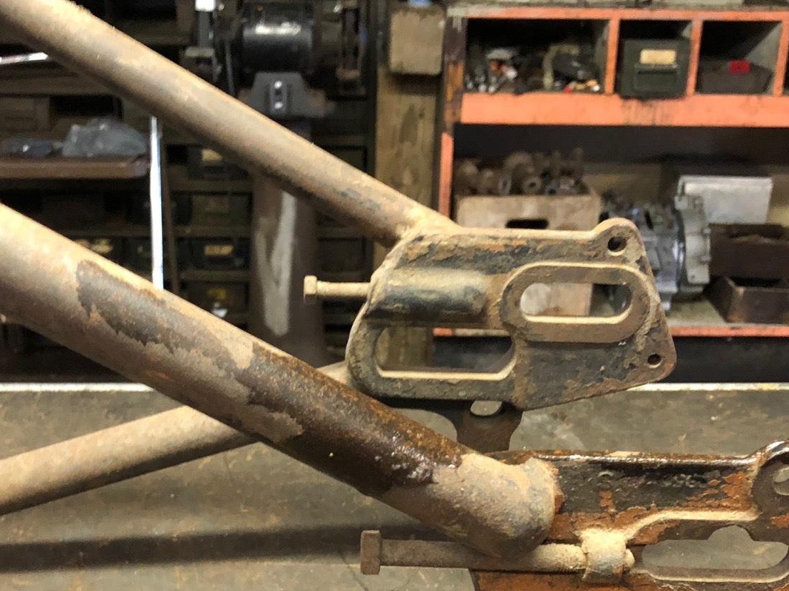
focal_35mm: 51
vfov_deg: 28.2
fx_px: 1162
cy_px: 429
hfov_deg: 37.5
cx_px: 368
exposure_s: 1/11
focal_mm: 4
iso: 100
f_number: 1.8
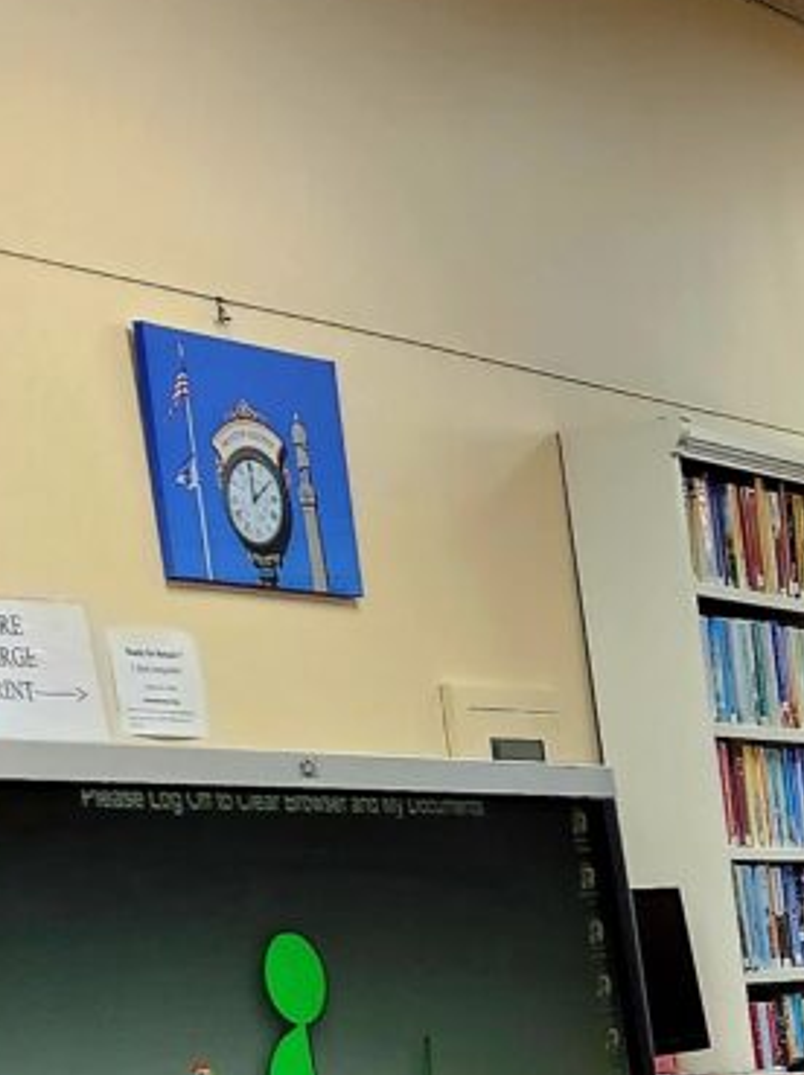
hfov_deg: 12.7
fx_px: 3102
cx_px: 1655
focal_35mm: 100
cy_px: 1588
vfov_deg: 17.7
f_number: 1.8
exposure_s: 1/120
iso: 400
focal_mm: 5
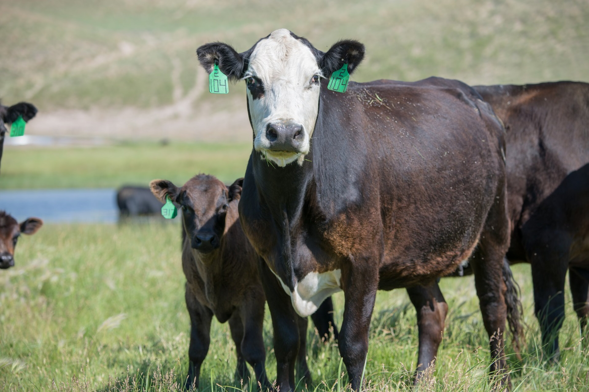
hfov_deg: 11.4
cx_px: 294
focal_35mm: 180
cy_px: 196
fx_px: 2945
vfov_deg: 7.6
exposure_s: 1/250
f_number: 5.6
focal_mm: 180
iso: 64
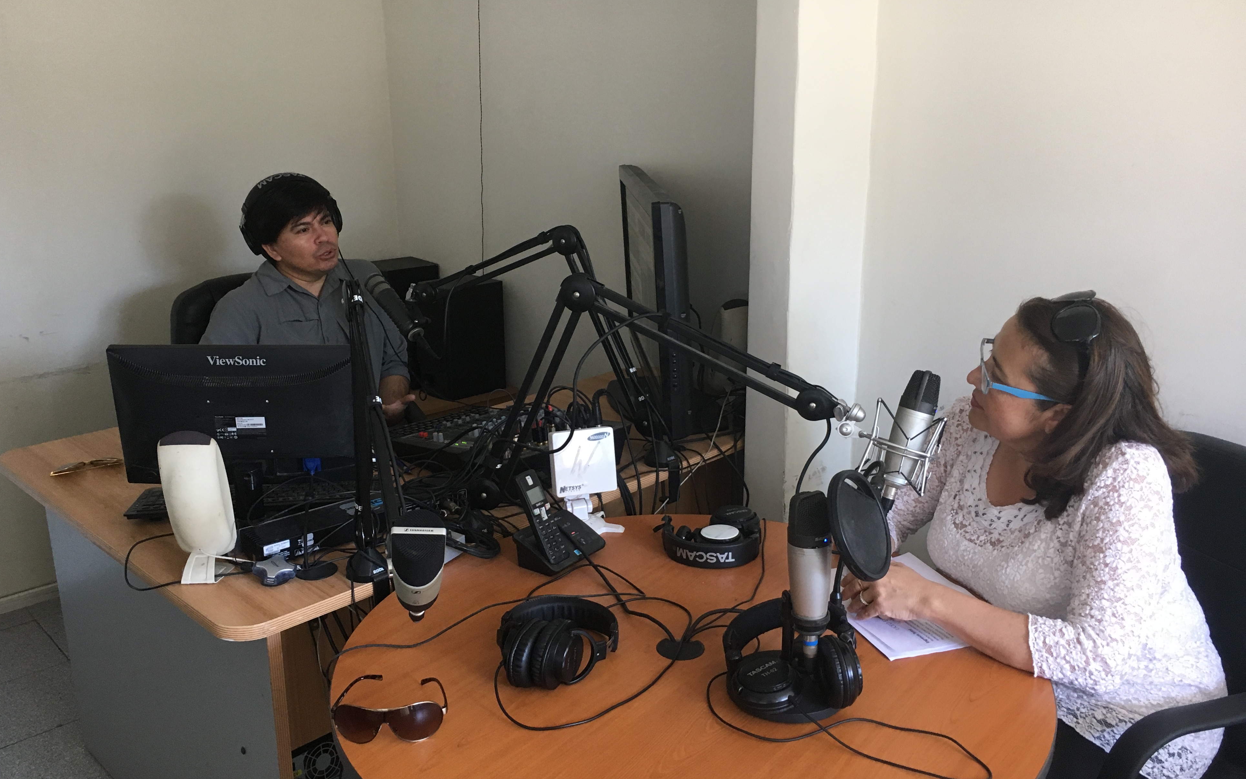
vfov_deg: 39.4
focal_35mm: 32
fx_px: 1087
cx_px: 598
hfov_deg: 59.6
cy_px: 393
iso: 64
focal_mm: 4.15
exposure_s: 1/33
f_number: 2.2
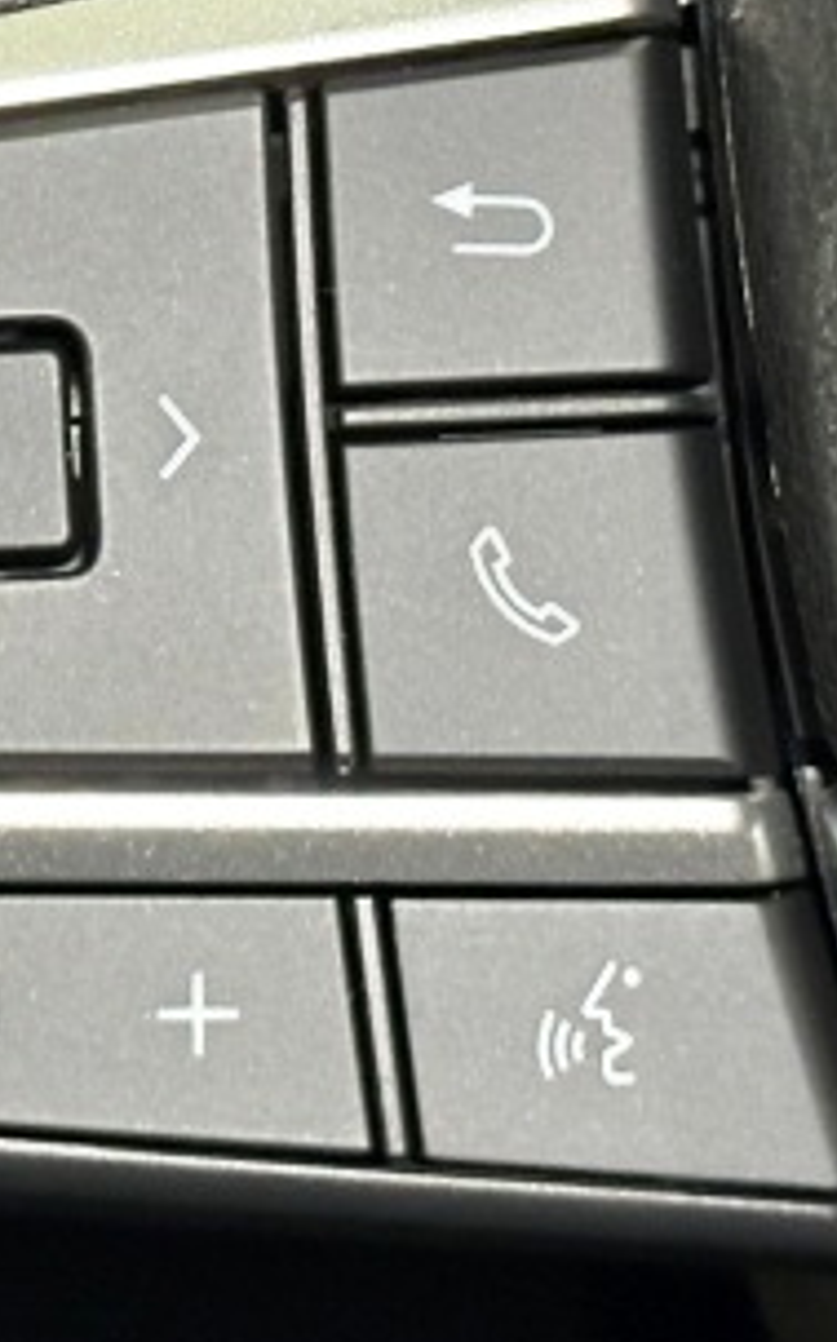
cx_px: 35
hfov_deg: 7.6
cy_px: 310
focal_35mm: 172
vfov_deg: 12.1
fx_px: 6287
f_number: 1.78
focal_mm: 6.86
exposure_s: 1/40
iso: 320
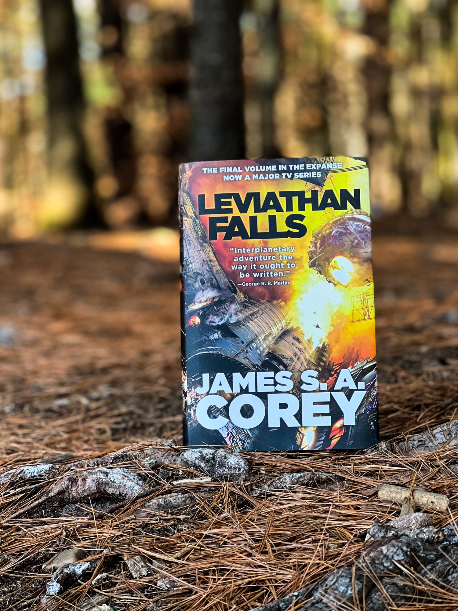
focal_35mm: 77
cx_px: 229
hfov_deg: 19.1
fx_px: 1358
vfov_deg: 25.3
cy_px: 306
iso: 125
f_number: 2.8
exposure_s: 1/120
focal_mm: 9
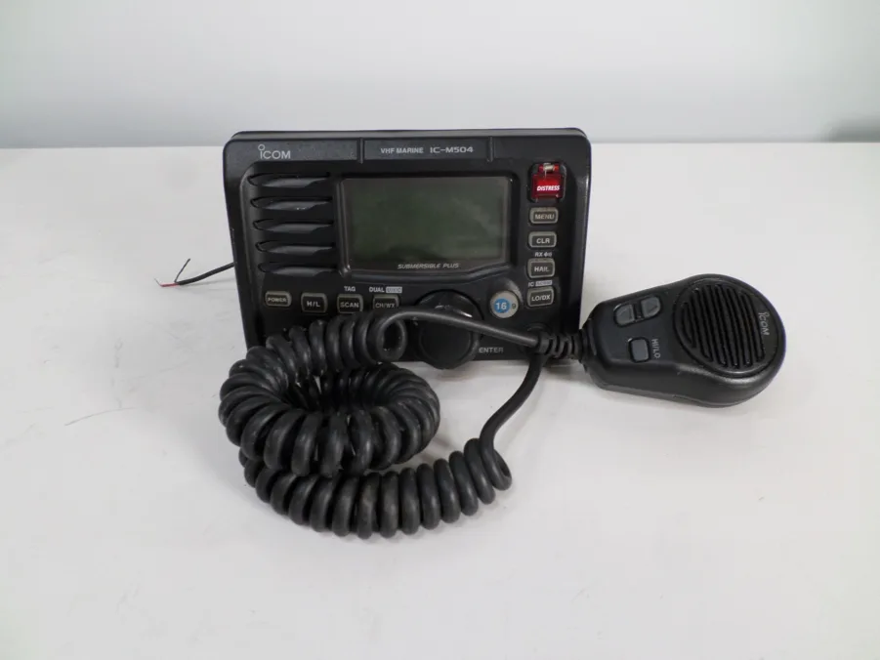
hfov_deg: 69.4
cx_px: 440
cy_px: 330
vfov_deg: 54.9
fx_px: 636
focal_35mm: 25
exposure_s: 1/45
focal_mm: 4.5
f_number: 2.5
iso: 80
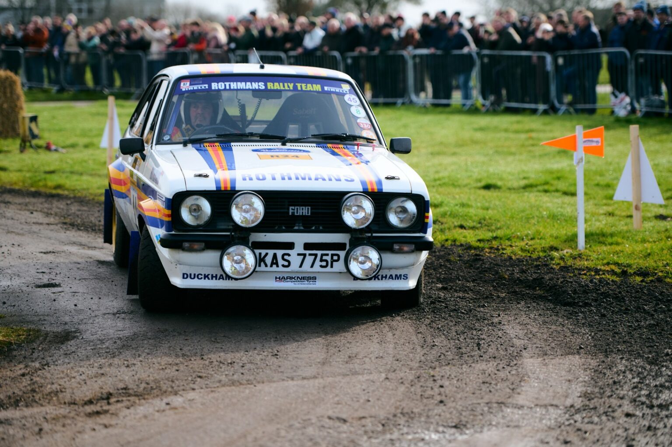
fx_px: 2238
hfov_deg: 17.1
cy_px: 224
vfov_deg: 11.4
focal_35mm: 120
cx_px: 336
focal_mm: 120
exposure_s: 1/4000
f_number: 2.8
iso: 500
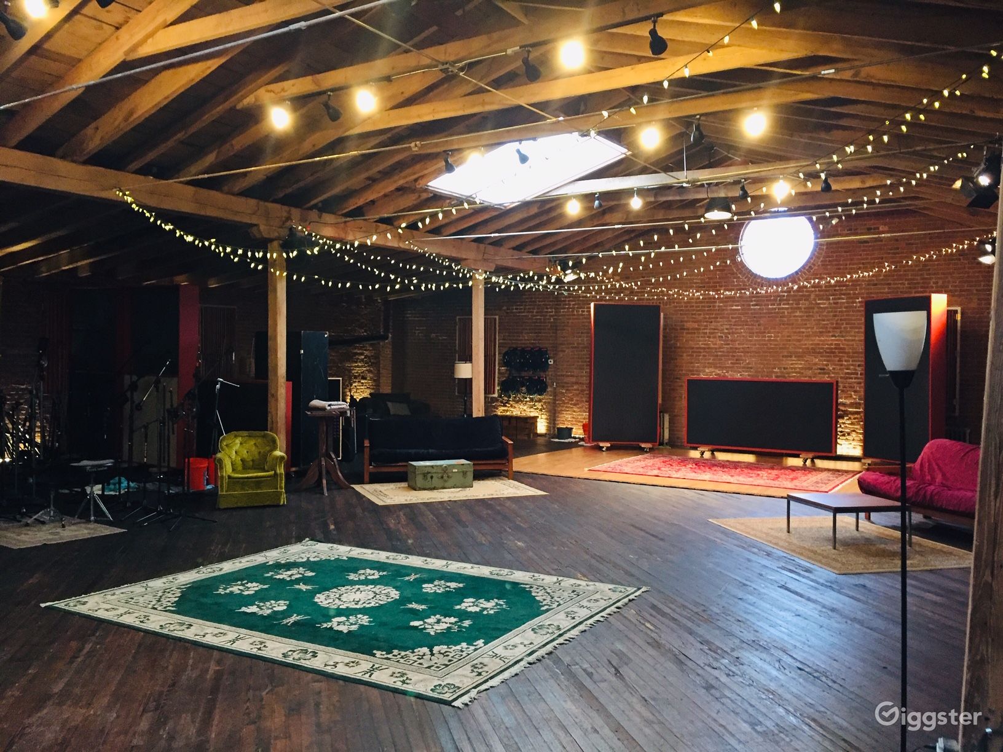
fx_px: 840
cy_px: 376
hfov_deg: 61.7
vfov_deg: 48.2
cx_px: 502
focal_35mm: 29
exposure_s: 1/30
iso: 200
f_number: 2.2
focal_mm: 4.15
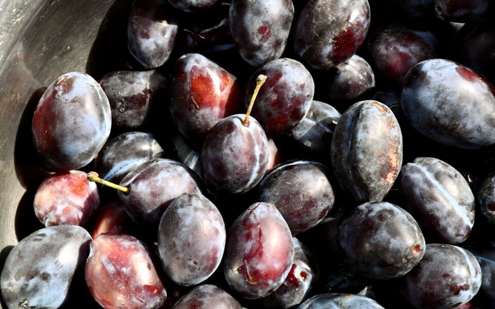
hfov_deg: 11.2
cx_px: 248
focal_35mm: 187
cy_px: 150
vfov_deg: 7.0
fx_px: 2523
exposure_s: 1/800
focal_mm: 122
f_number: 14
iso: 6400
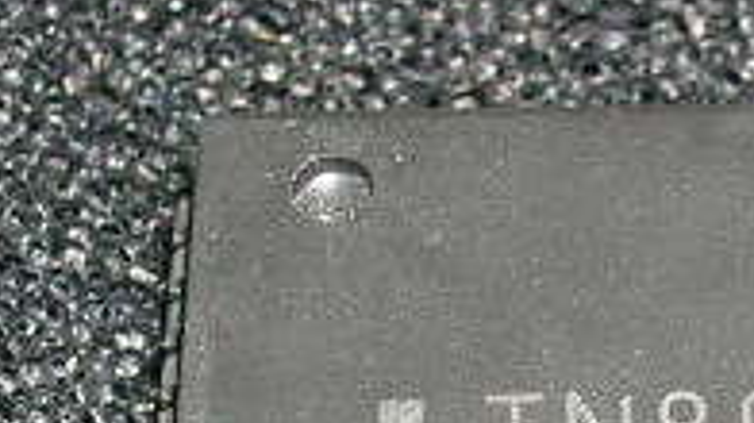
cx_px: 789
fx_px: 4096
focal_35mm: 205
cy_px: 765
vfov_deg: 5.8
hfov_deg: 10.4
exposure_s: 1/60.1
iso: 50
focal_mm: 7.7
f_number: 5.4
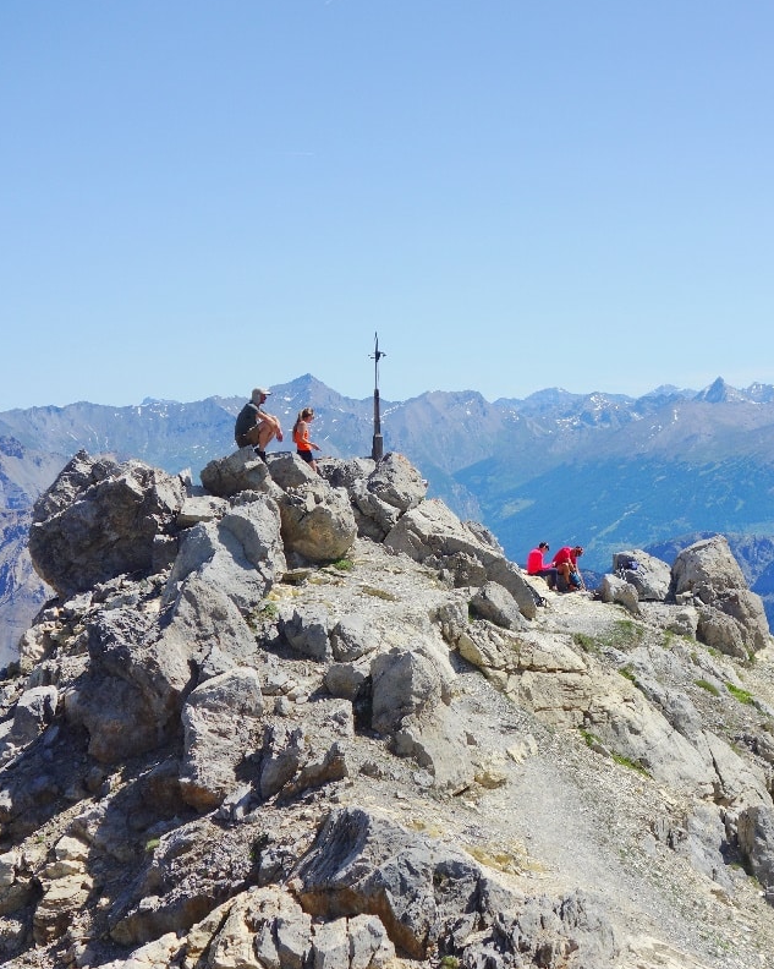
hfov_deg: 23.8
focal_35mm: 64
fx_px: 1834
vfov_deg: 29.6
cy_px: 481
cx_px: 471
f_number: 4
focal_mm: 16.78
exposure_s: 1/1250
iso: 125
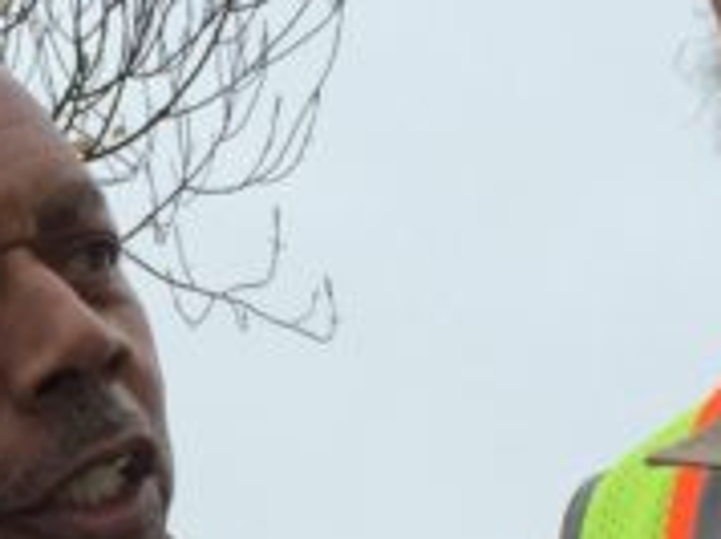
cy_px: 713
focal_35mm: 167
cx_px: -24
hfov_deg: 11.7
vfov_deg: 8.7
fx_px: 3474
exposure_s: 1/682
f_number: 2.2
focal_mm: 4.15
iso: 32
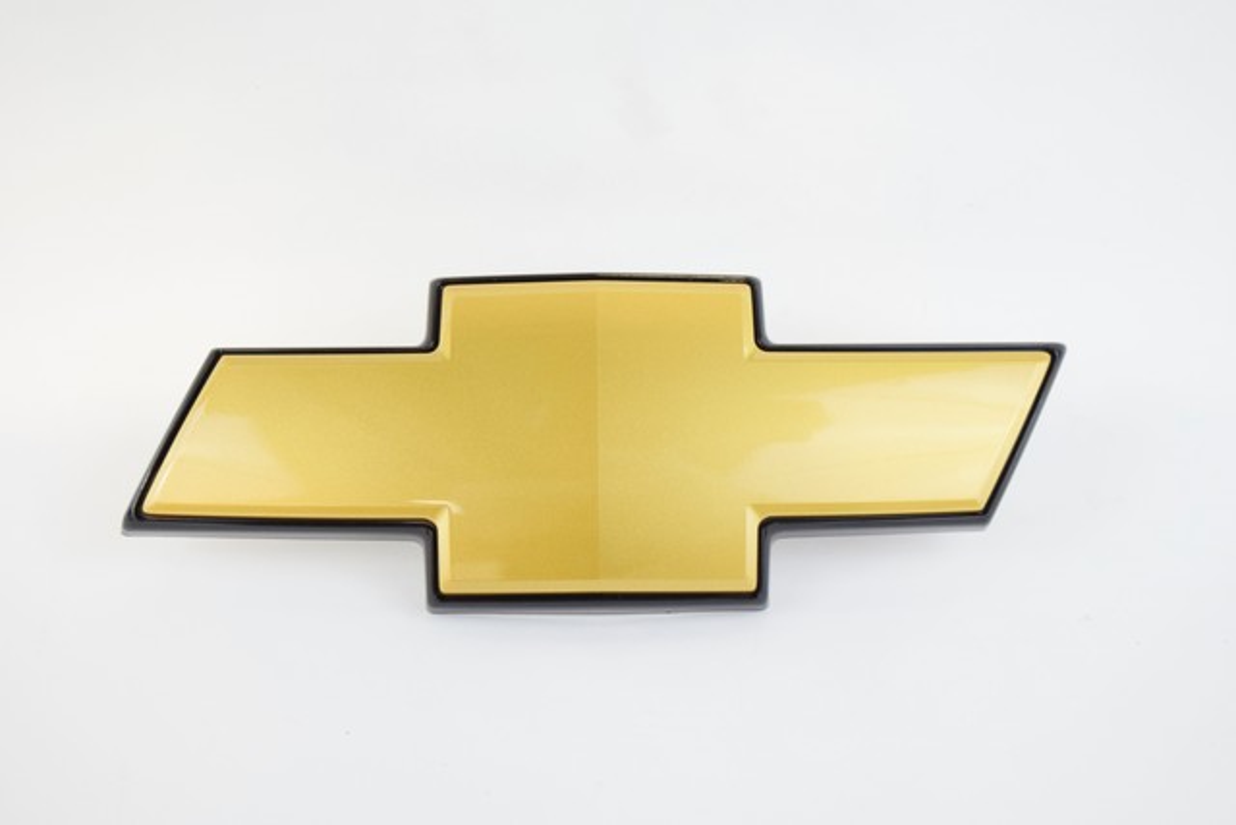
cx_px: 618
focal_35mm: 60
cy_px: 412
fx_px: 2060
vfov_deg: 22.6
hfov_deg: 33.4
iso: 1100
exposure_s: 1/60
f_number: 5
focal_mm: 40
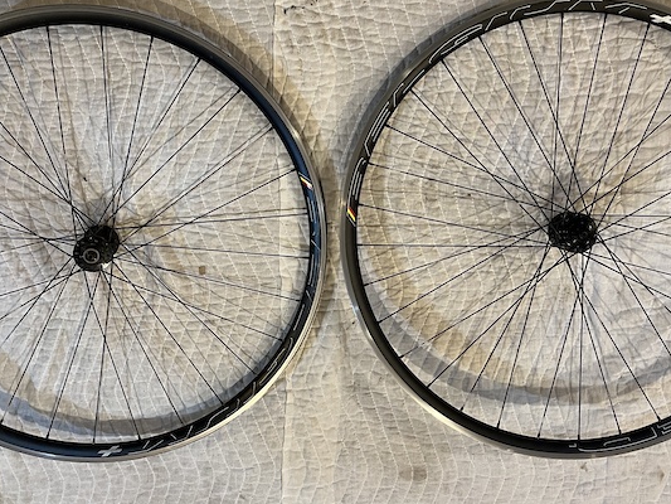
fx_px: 756
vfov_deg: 36.8
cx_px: 332
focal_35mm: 39
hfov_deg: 47.9
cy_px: 262
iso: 200
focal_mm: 5.1
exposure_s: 1/60
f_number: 1.6
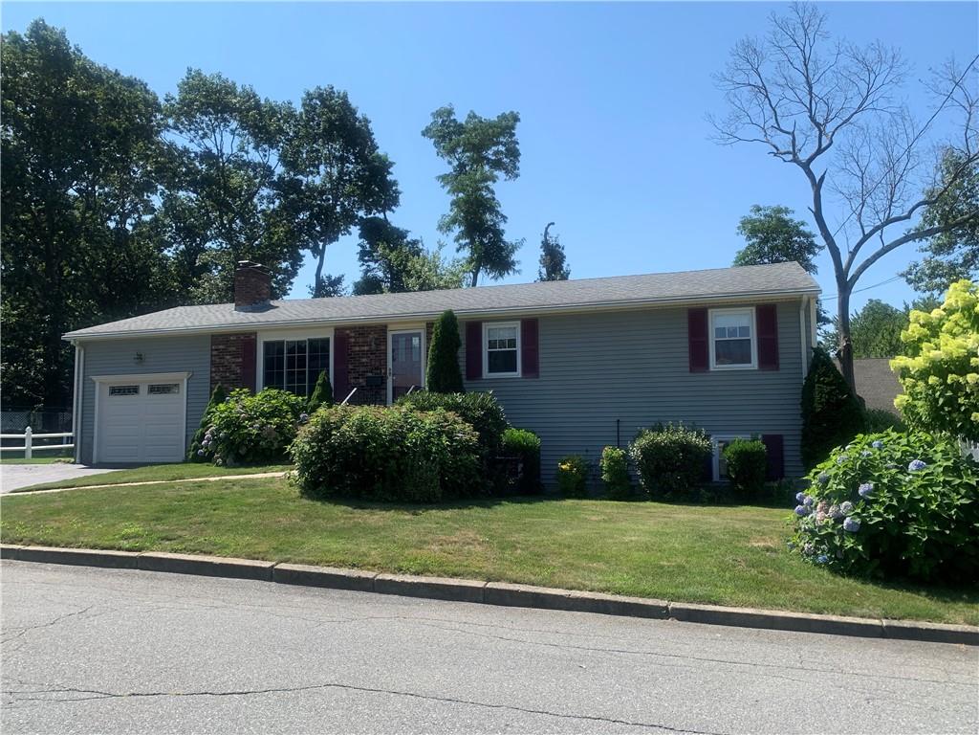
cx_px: 490
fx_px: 735
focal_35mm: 26
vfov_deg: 53.1
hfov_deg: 67.3
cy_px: 368
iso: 25
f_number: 1.8
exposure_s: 1/2208
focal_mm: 4.25
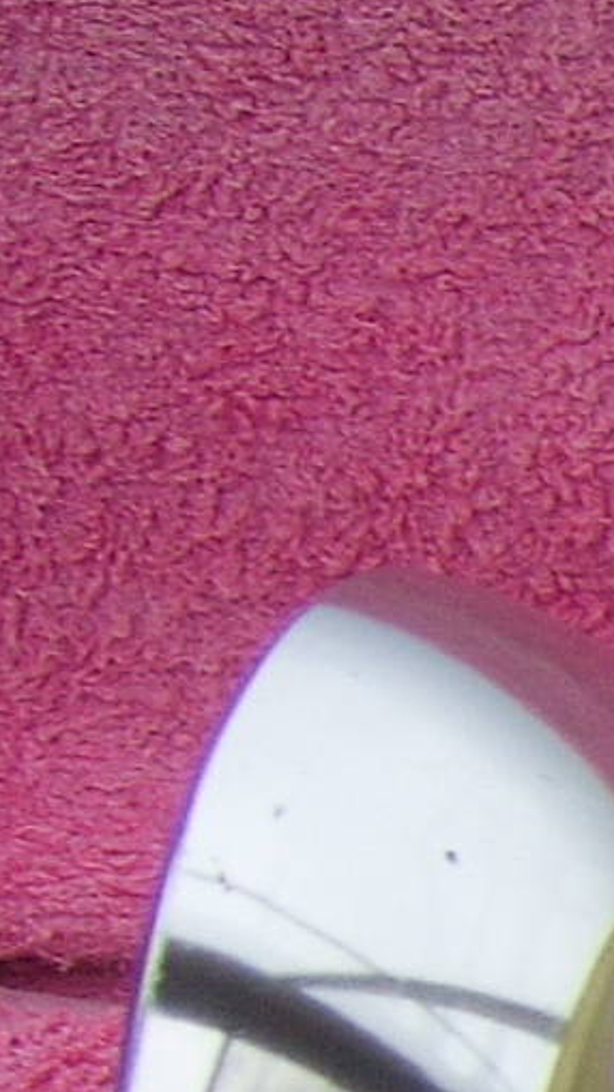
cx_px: 2626
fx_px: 6112
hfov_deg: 5.0
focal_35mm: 211
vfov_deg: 9.9
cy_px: 1710
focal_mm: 7.8
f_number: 2.8
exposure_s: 1/60
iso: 50
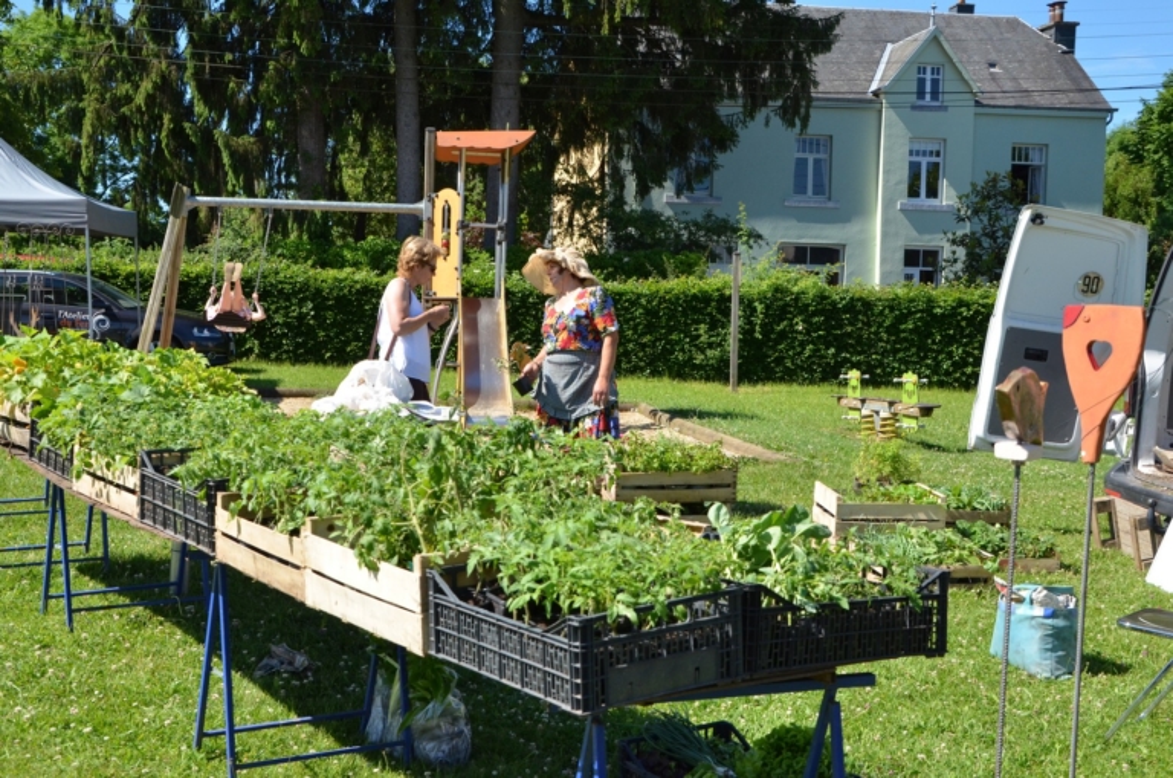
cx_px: 586
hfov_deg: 41.2
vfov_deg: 28.0
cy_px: 389
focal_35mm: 48
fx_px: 1561
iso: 800
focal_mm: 32
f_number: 9
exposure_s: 1/1600
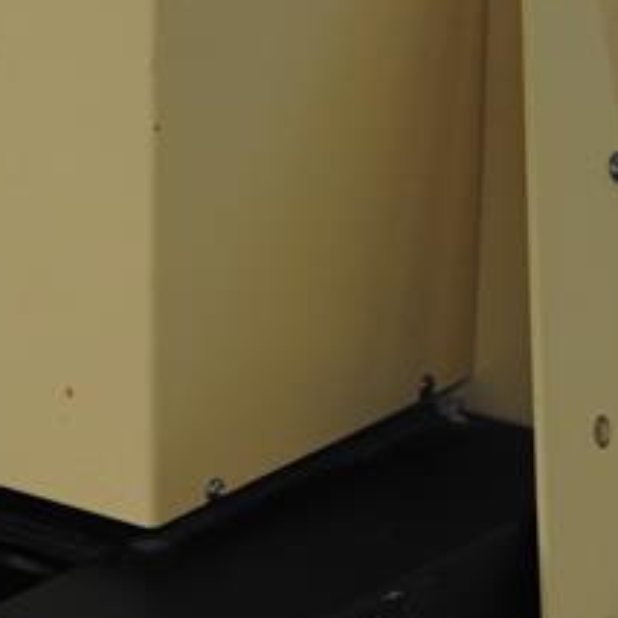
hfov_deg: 8.1
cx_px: 81
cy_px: 631
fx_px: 4343
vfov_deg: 8.1
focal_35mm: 215
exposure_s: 1/20
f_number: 5.3
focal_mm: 48
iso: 400
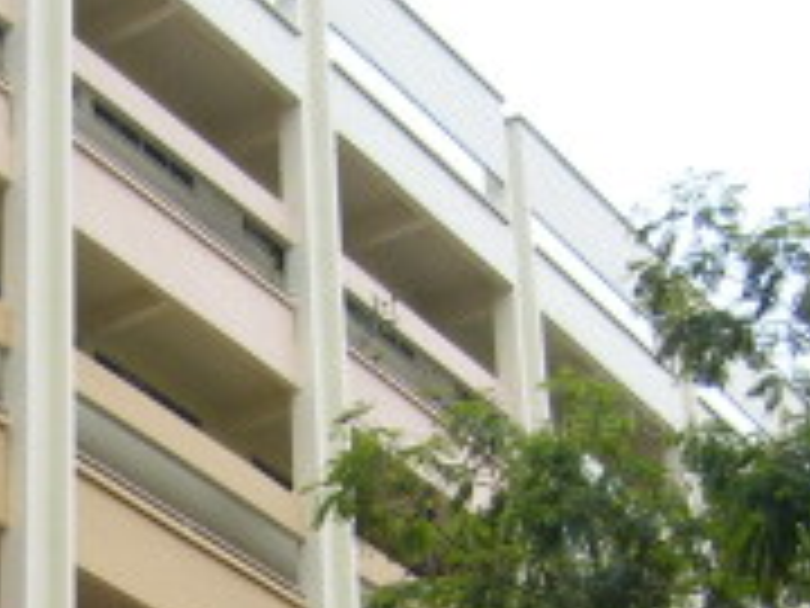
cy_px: 878
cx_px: -94
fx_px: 2504
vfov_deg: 13.2
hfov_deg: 17.7
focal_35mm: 107
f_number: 7.1
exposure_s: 1/60
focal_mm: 5.8
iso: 80
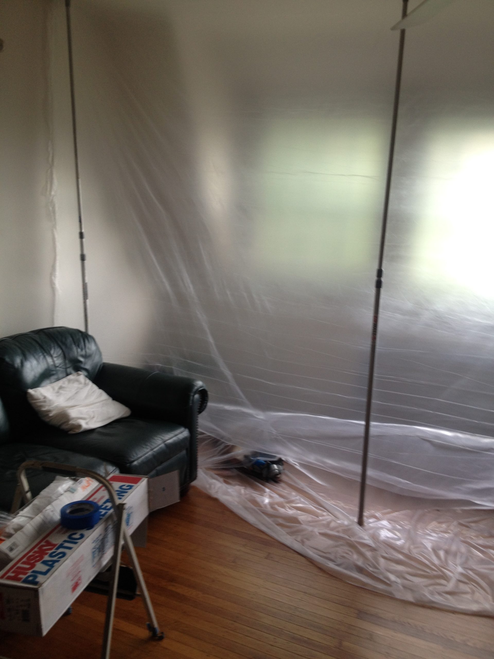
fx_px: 666
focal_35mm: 35
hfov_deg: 40.7
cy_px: 330
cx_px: 247
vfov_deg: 52.6
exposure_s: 1/30
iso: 50
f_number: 2.4
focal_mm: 4.28
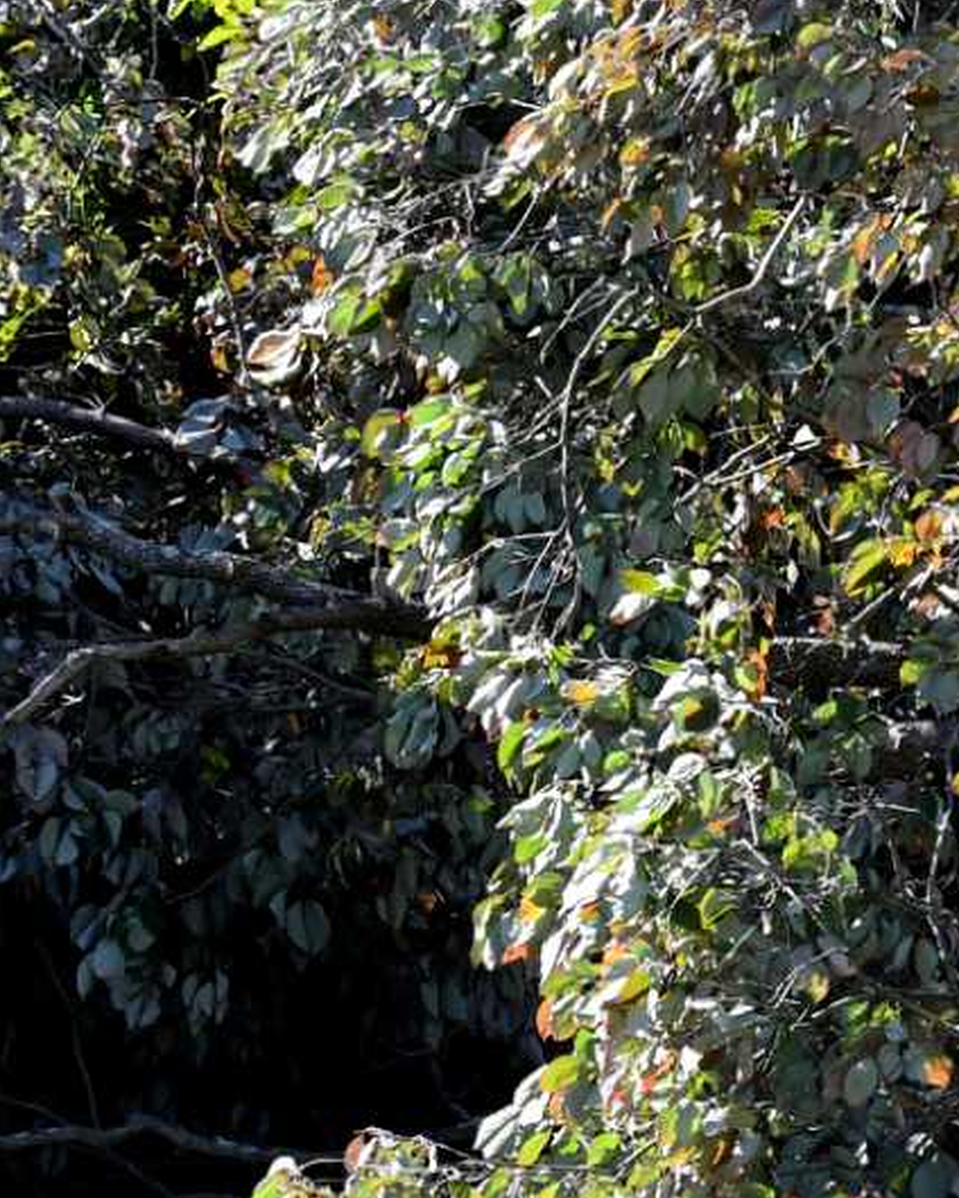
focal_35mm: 446
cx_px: 2169
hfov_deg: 3.4
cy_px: 49
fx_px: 15823
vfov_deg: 4.3
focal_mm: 82
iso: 1000
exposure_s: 1/400
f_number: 9
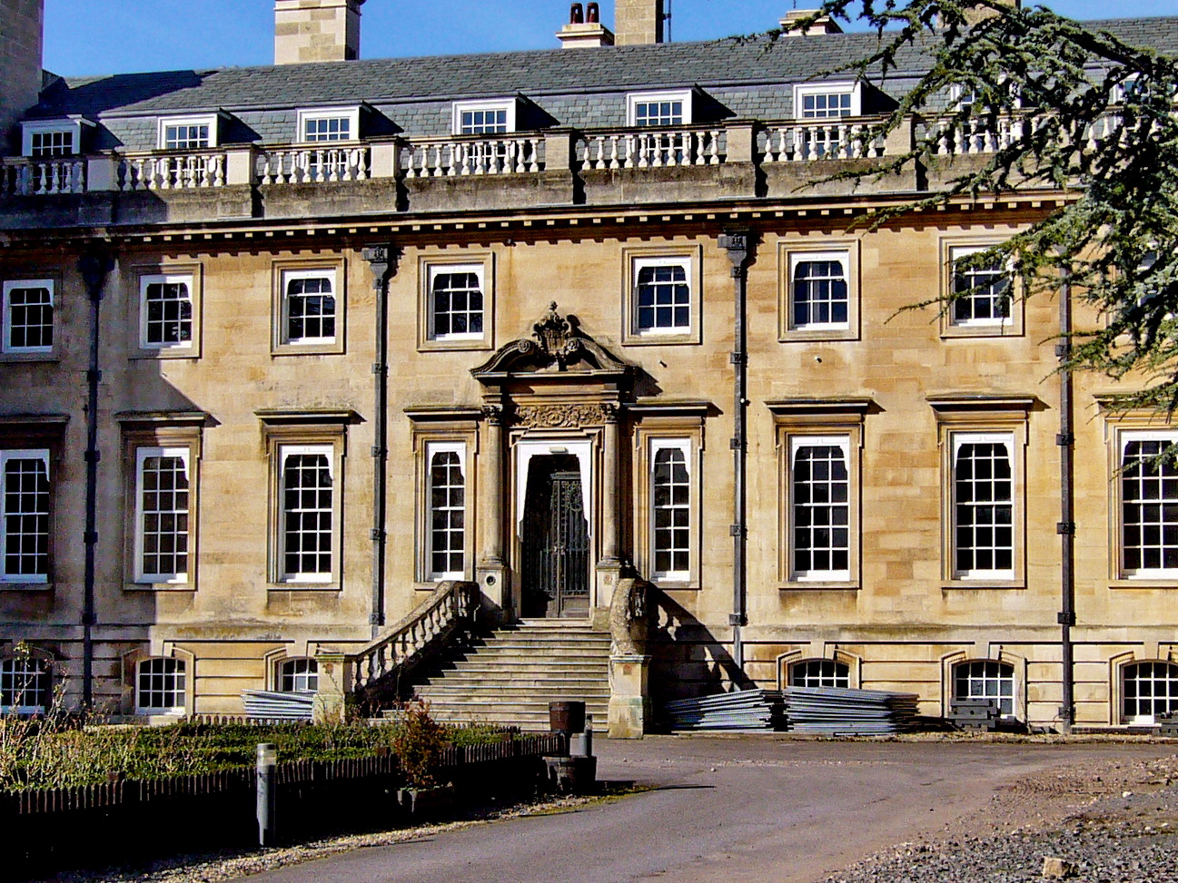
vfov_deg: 19.4
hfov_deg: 25.6
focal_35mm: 76
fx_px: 2587
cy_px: 422
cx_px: 668
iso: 80
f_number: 5.6
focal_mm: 5.8
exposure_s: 1/400
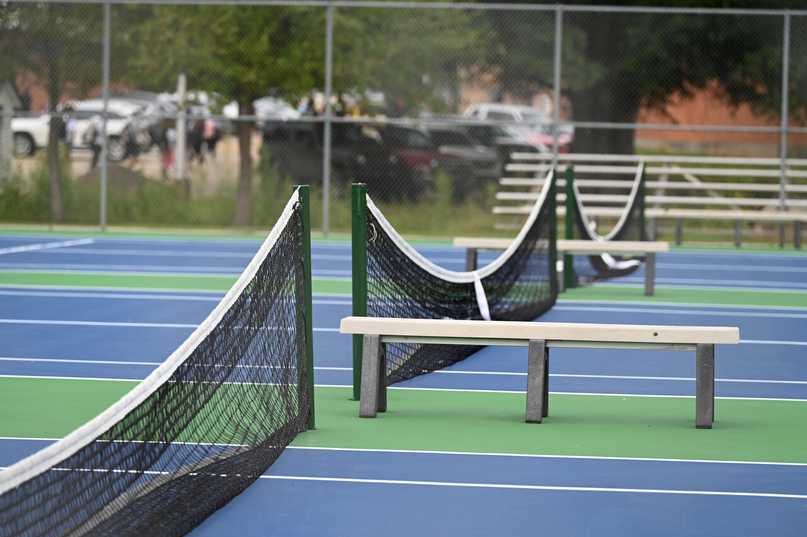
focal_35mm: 155
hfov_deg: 13.3
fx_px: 3473
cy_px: 268
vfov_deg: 8.8
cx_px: 404
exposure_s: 1/500
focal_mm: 155
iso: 280
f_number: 4
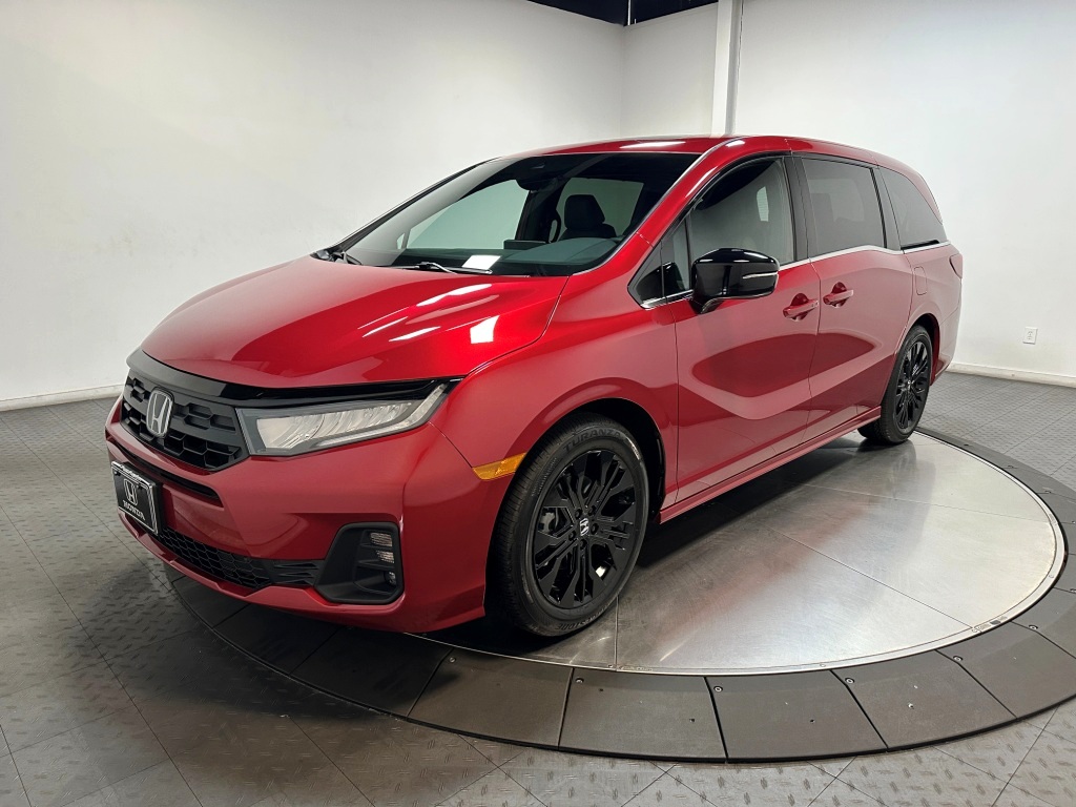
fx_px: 746
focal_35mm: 24
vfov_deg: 56.8
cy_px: 404
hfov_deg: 71.6
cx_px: 538
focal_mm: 6.86
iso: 320
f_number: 1.78
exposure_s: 1/60
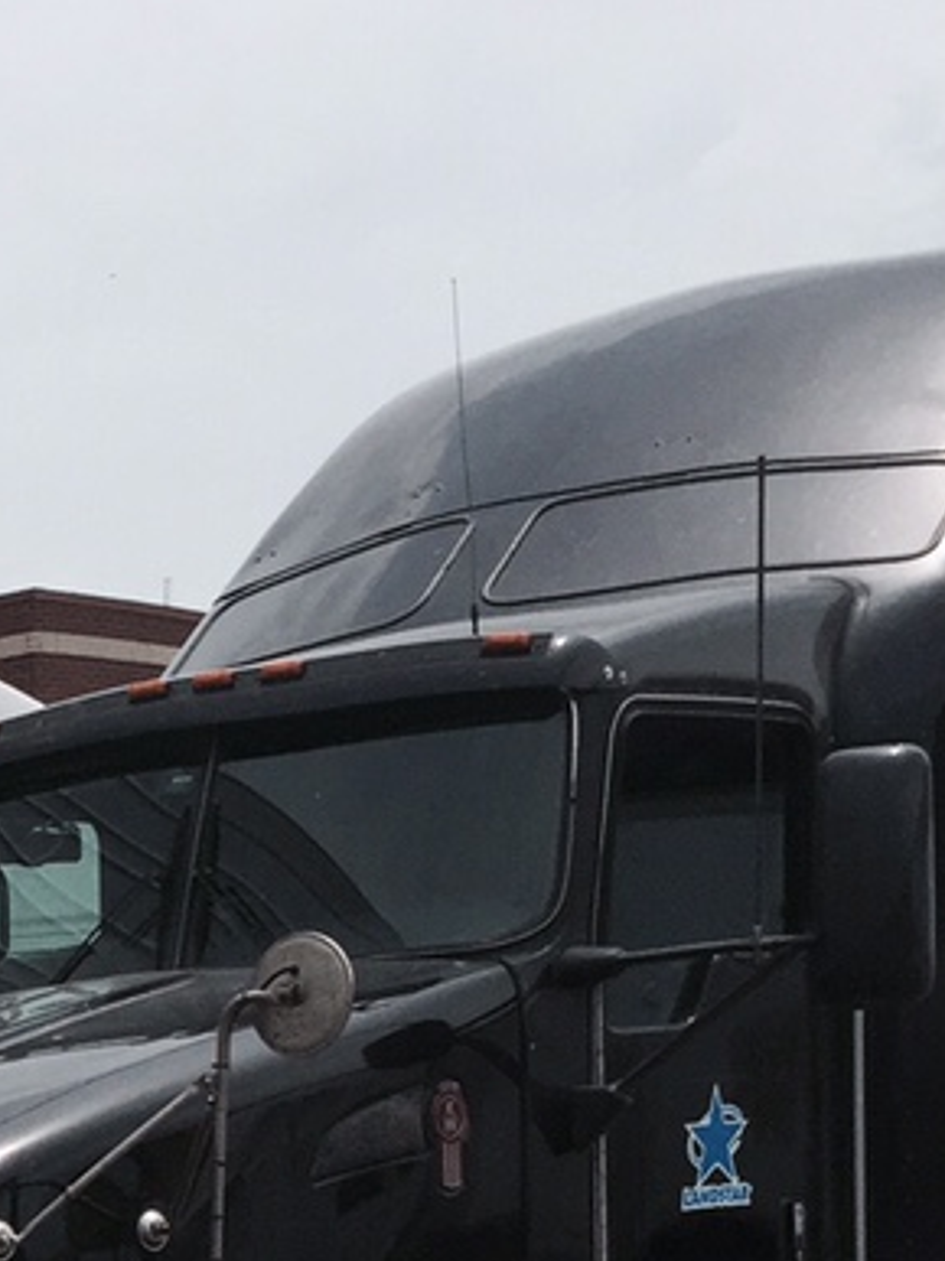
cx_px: -609
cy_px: 1496
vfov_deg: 19.3
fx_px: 3496
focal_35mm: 96
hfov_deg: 14.1
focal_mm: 4.15
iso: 32
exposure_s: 1/3968
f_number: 2.2
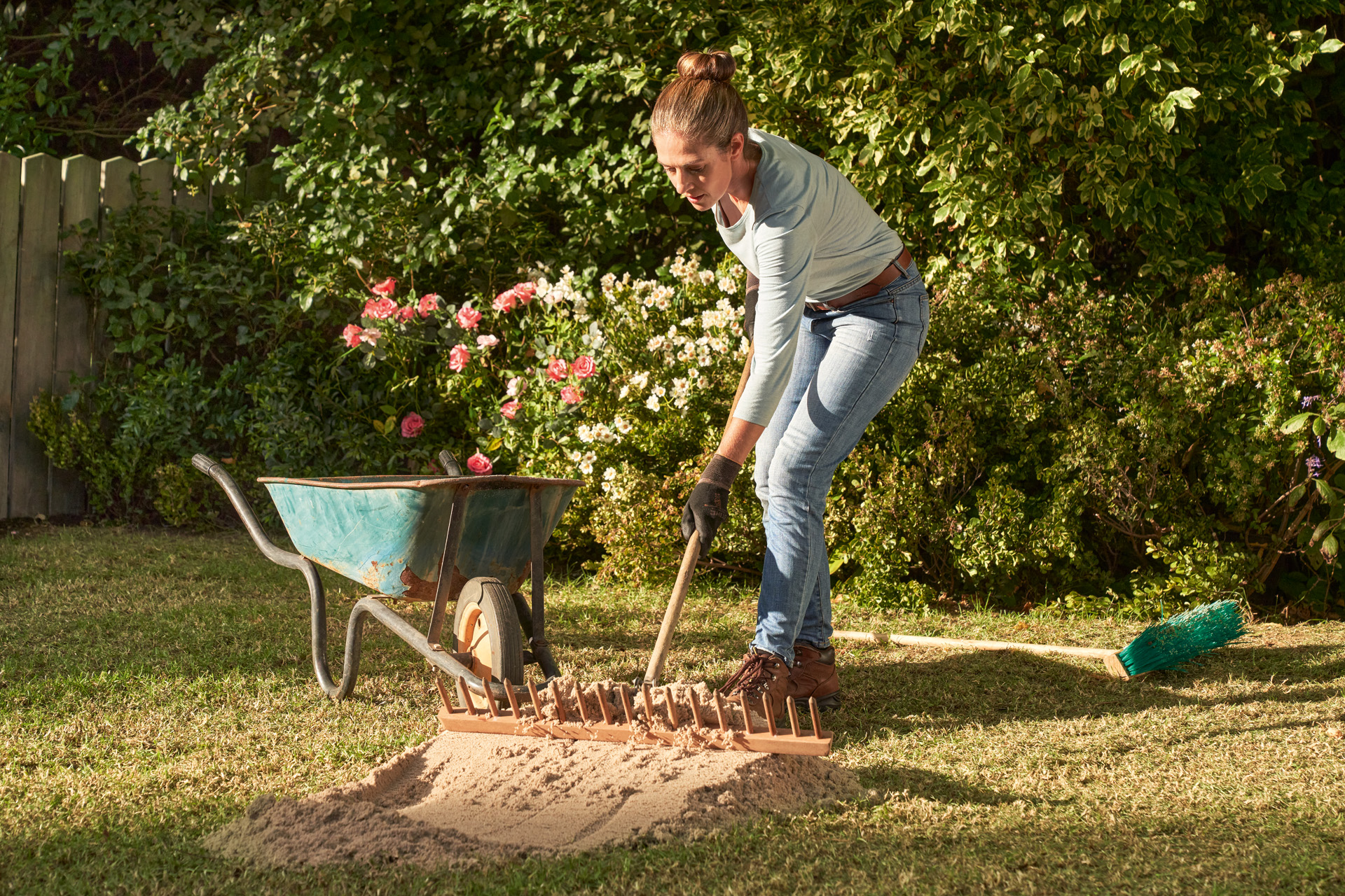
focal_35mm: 70
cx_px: 672
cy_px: 448
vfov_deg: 19.5
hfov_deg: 28.8
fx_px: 2615
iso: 1000
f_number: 5.6
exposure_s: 1/1600
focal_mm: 70
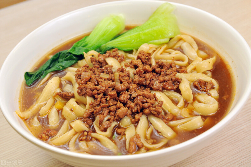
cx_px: 126
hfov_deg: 27.0
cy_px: 84
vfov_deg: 18.1
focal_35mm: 75
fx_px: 522
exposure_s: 1/60
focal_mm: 50
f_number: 5.6
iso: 500
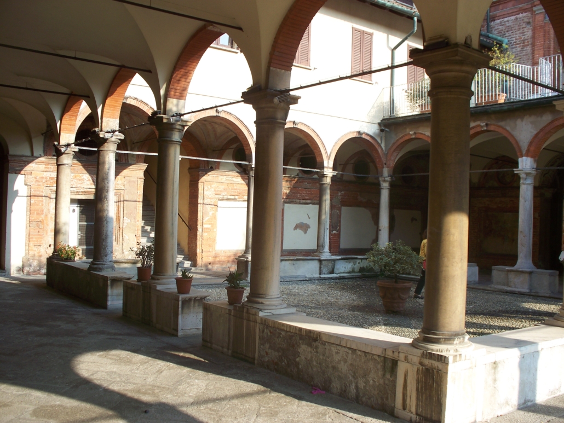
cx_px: 282
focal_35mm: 36
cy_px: 212
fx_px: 587
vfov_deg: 39.7
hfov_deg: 51.3
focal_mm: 7.54
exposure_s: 1/320
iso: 80
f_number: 2.8
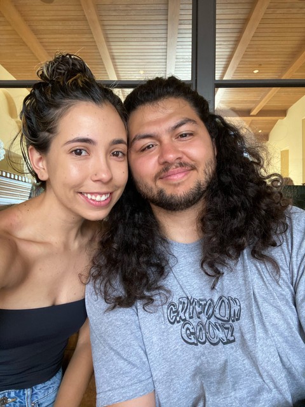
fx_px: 270
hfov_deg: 58.9
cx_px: 152
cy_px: 204
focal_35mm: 23
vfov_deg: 73.9
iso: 250
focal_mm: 2.71
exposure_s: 1/60
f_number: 2.2
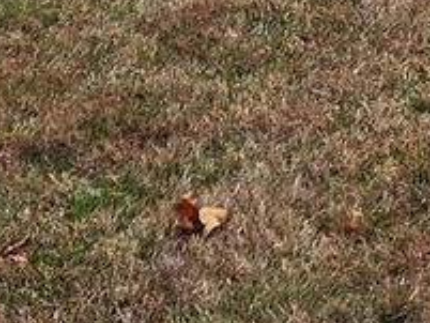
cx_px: 759
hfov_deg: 11.2
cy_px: -702
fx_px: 2051
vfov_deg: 7.7
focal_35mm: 165
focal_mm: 5.4
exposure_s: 1/1114
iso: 20
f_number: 1.8
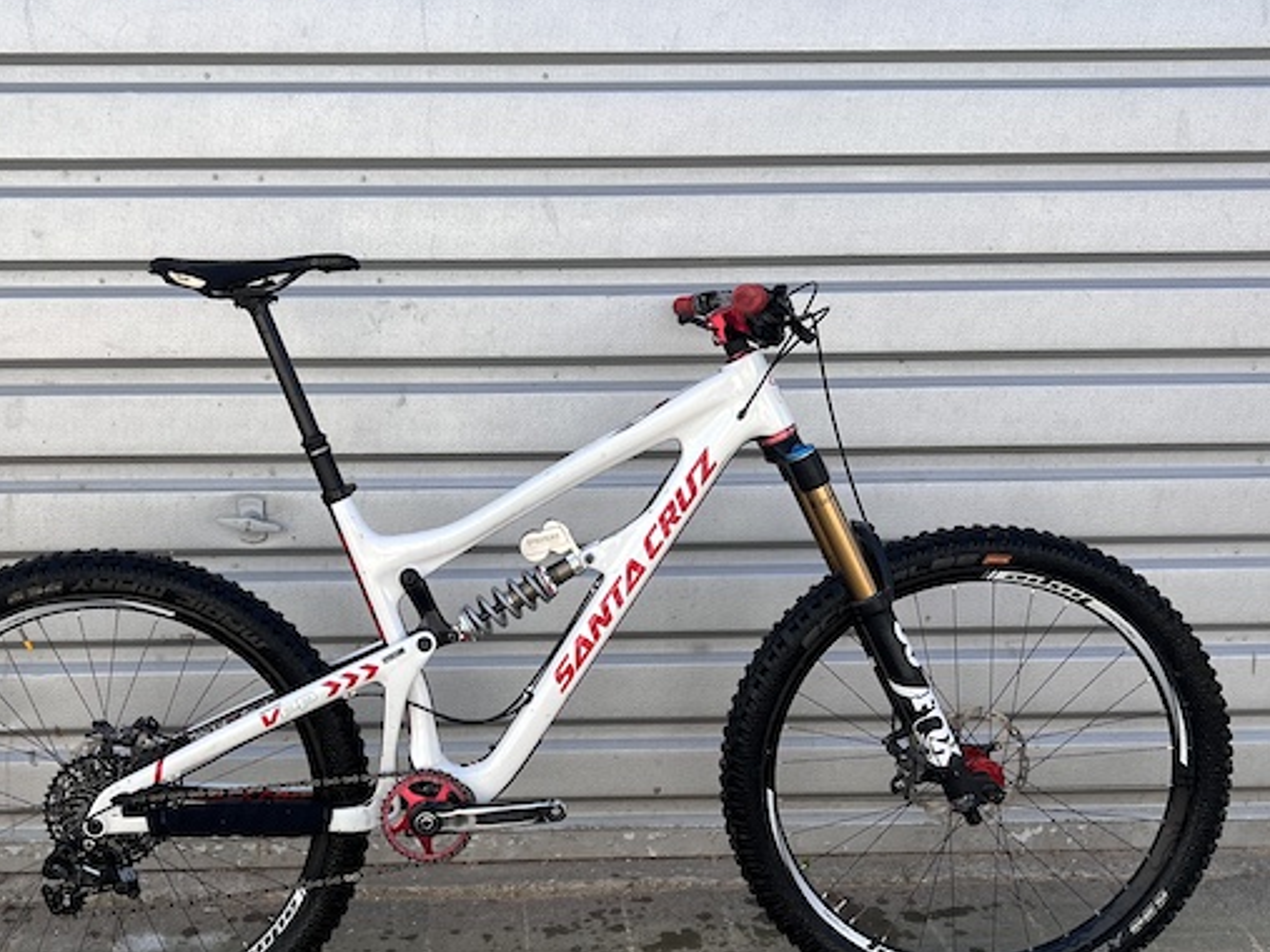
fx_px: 1504
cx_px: 534
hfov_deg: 45.6
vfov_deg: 34.9
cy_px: 591
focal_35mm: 41
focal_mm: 5.7
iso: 50
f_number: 1.5
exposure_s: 1/1597
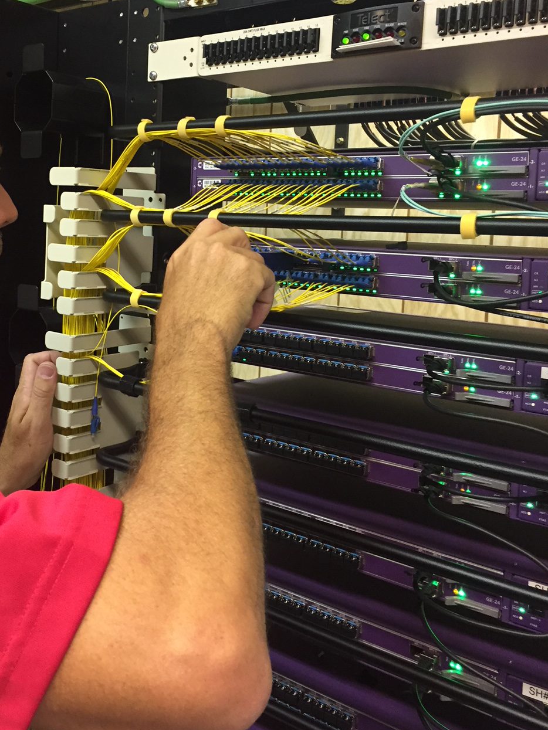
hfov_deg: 37.4
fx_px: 802
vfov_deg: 48.5
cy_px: 272
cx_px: 190
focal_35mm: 38
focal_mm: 4.15
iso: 160
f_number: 2.2
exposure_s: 1/30
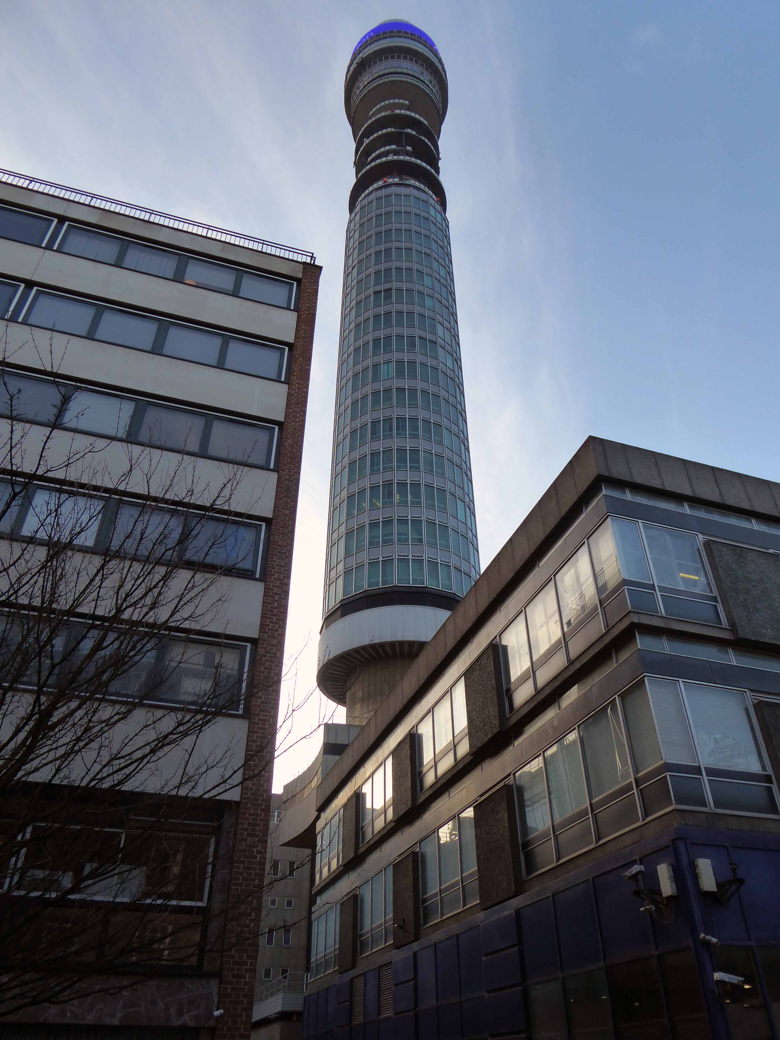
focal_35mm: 25
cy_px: 520
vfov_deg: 69.4
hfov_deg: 54.9
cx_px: 390
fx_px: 751
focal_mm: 4.3
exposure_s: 1/200
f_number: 3.3
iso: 125
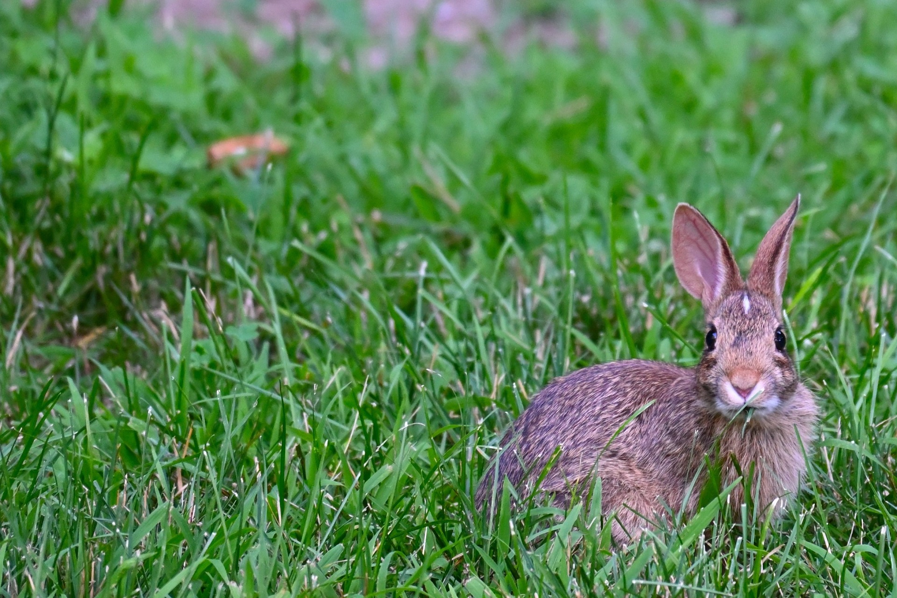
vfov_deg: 3.7
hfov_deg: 5.5
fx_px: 9343
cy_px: 299
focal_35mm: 375
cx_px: 448
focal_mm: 250
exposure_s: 1/80
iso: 1000
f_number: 6.3
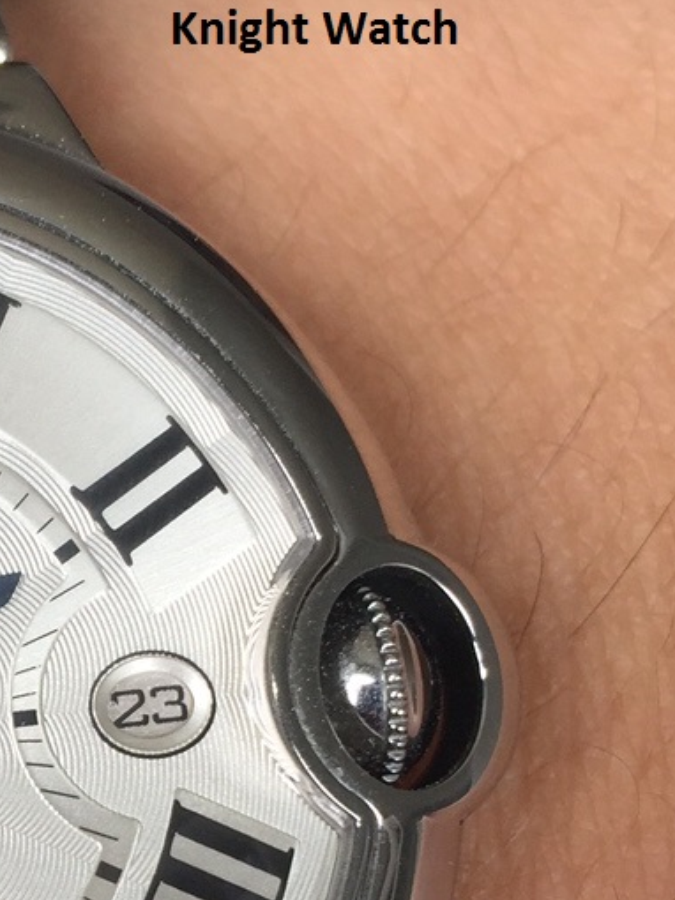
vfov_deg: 20.7
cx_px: -154
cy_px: 803
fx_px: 2417
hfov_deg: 15.3
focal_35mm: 93
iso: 32
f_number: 2.2
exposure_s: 1/60
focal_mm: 4.15
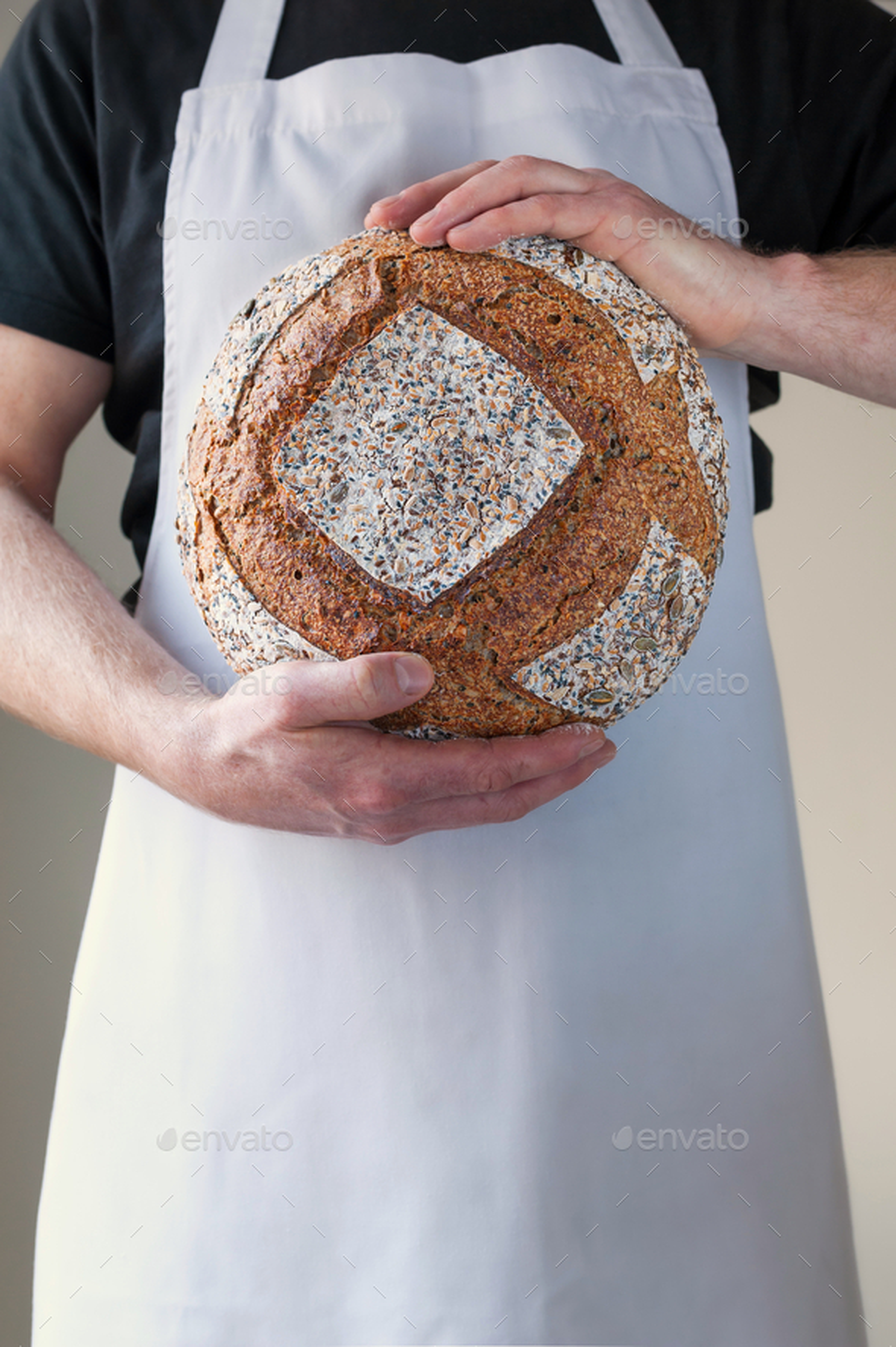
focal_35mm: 50
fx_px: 1869
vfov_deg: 39.6
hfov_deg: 27.0
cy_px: 674
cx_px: 448
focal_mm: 50
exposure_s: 1/15
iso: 400
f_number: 5.6
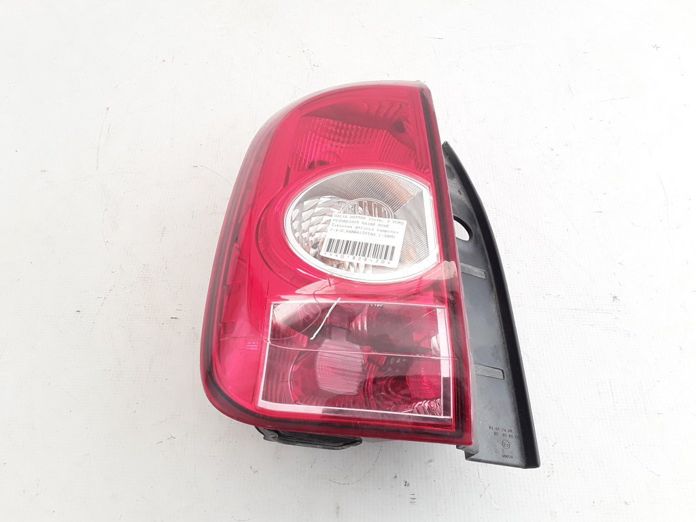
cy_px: 261
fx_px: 543
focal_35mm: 27
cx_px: 348
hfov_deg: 65.3
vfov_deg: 51.4
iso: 50
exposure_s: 1/33
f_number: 1.9
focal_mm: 2.91
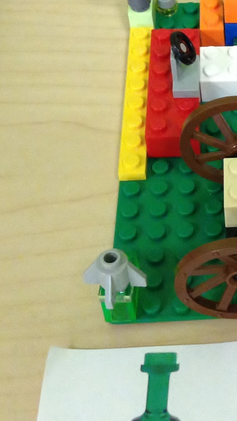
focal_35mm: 79
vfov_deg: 26.8
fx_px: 882
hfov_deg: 14.5
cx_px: 330
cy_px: 157
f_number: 2.4
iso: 200
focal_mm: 3.3
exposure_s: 1/24
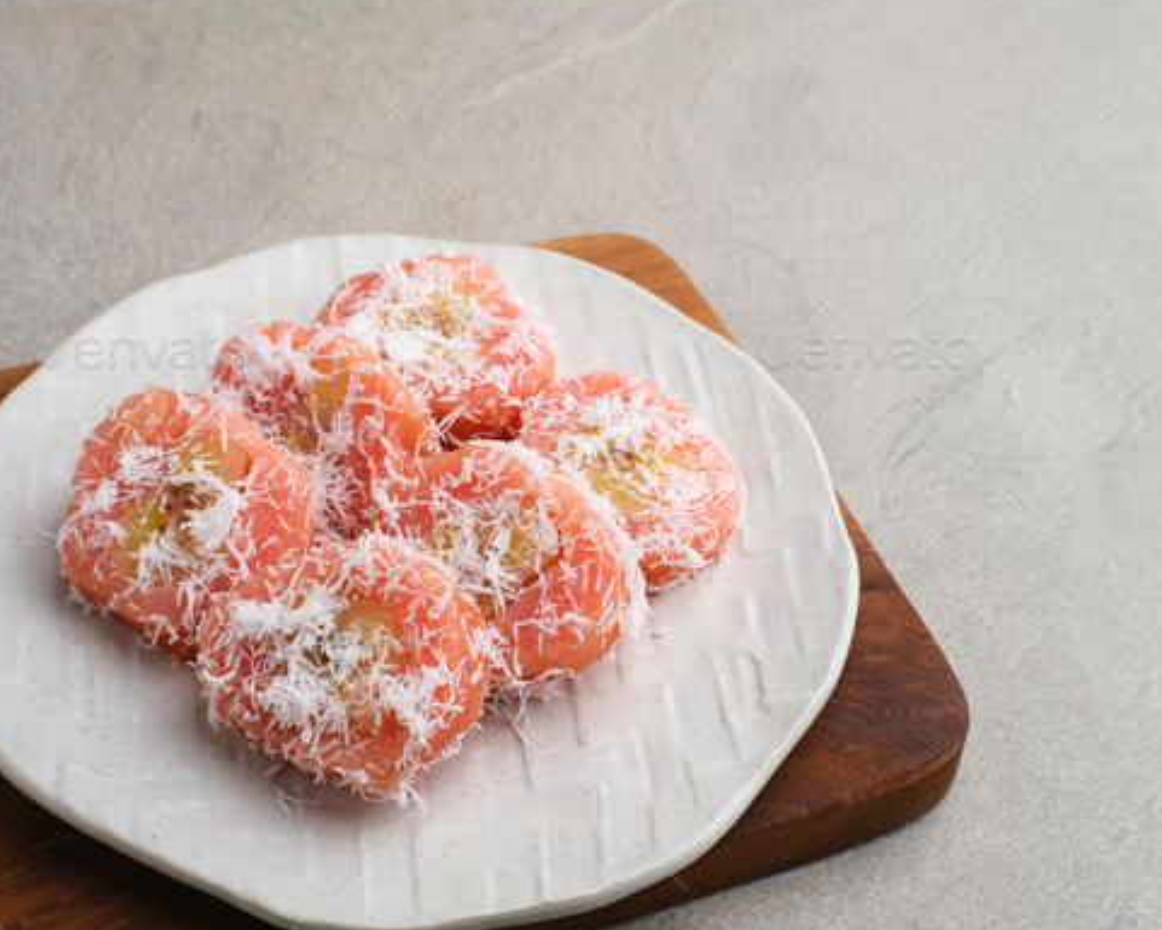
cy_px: 463
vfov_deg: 25.0
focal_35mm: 61
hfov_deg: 30.9
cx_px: 498
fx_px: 2098
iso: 400
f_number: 10
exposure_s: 1/125
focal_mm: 35
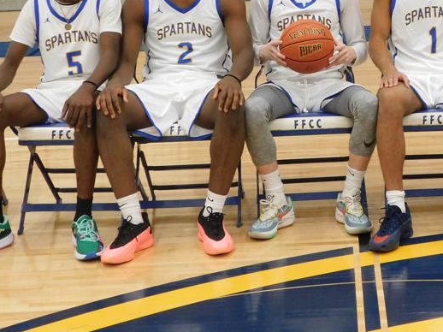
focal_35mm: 89
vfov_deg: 16.3
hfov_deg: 21.7
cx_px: 368
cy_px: 23
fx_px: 1138
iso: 400
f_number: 3.7
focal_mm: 8
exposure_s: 1/25
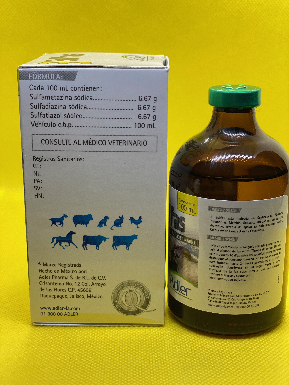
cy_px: 192
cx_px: 144
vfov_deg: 36.8
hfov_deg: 28.0
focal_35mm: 52
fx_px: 579
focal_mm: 6
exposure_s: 1/120
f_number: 2
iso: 32
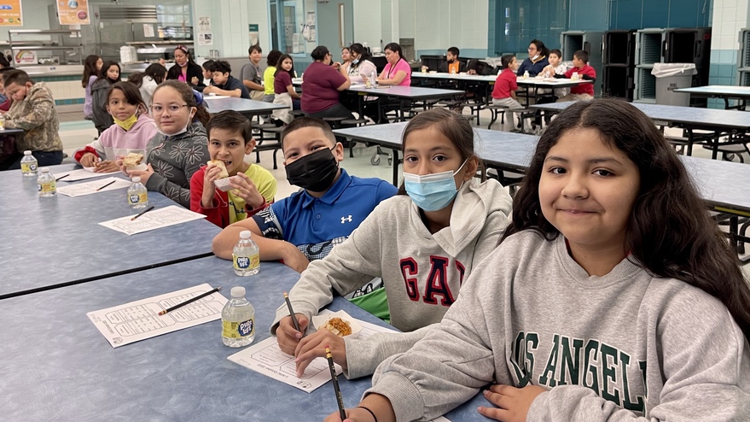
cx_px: 379
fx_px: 656
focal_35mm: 33
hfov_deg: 59.5
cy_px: 146
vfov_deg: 35.3
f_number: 1.6
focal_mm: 5.1
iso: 100
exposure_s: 1/60
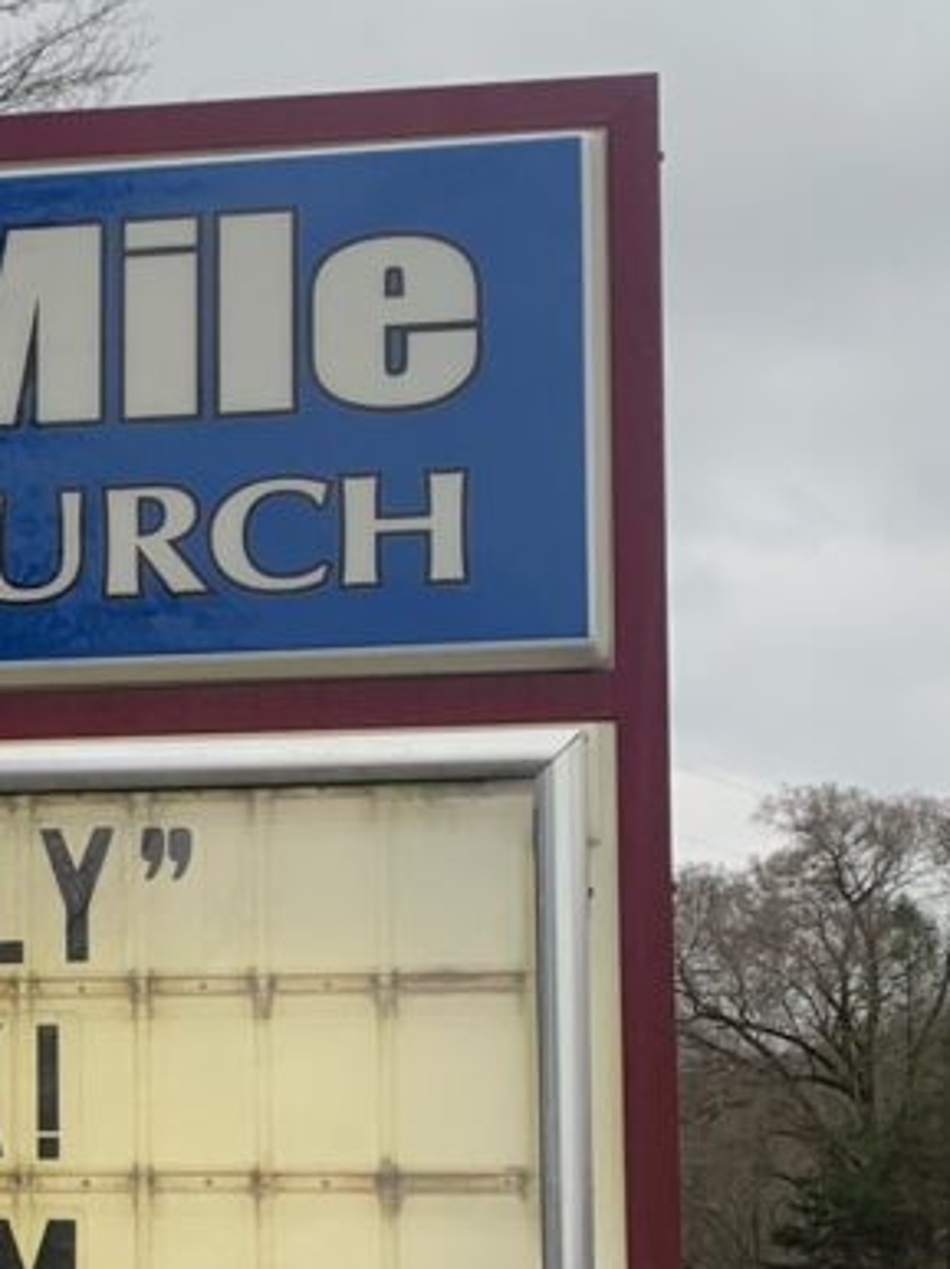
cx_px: -273
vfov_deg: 20.2
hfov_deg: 14.7
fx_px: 3517
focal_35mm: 96
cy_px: 1019
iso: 25
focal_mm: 4.25
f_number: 1.8
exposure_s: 1/217
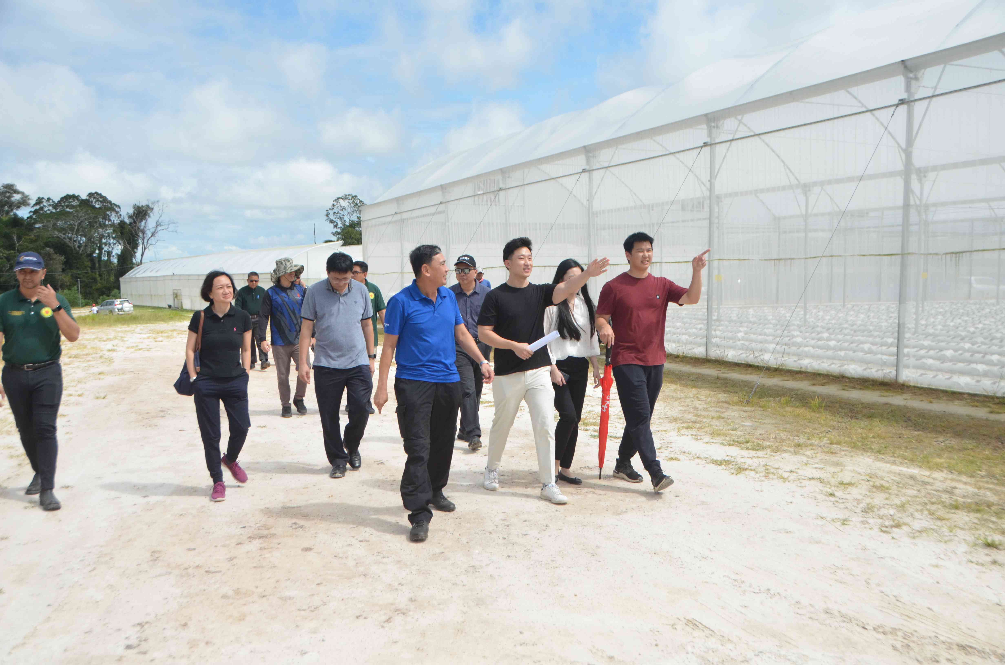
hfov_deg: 57.3
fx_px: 919
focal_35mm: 33
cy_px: 332
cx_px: 502
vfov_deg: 39.8
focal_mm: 22
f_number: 5.6
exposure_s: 1/8000
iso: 1000
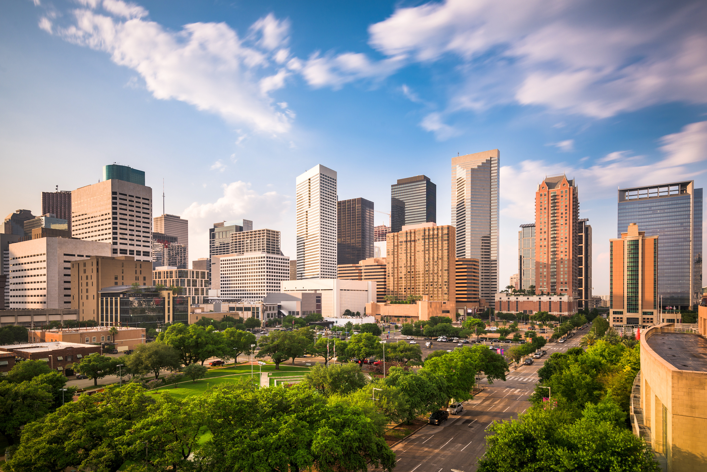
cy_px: 236
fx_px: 393
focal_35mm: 20
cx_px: 354
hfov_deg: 84.0
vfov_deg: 62.0
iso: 64
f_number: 11
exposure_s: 34
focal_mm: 20
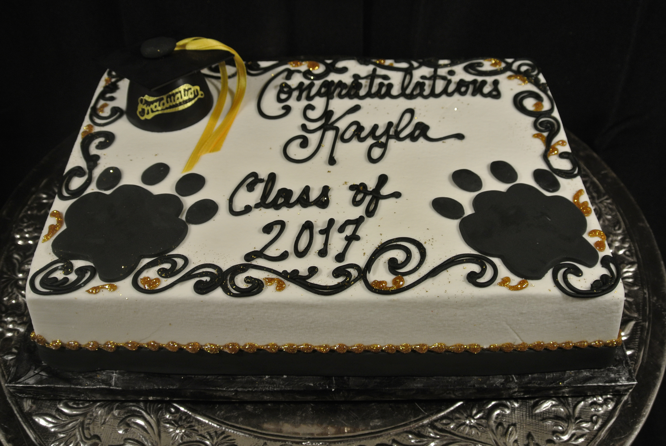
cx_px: 333
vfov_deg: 34.3
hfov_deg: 49.5
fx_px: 722
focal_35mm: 39
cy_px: 223
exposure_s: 1/60
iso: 220
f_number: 4
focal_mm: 14.5
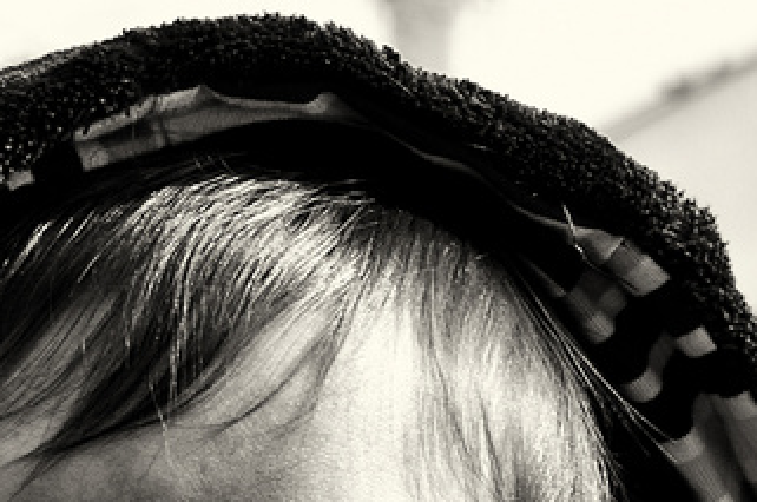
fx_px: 7192
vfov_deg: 4.0
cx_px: 103
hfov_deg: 6.0
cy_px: 818
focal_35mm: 343
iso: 140
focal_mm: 45
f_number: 8
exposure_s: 1/250
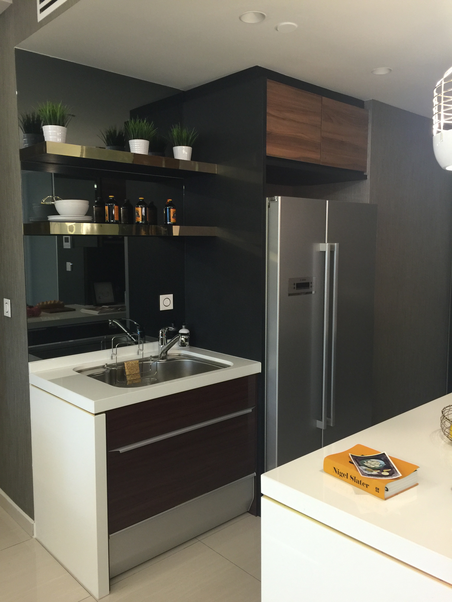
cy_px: 301
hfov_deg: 48.2
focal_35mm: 29
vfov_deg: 61.7
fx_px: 505
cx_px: 226
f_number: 2.2
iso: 80
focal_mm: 4.15
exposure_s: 1/17
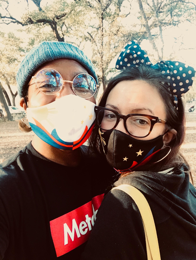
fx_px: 241
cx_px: 98
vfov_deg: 56.8
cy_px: 130
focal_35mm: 32
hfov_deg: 44.2
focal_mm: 2.87
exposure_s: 1/30
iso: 80
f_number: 2.2
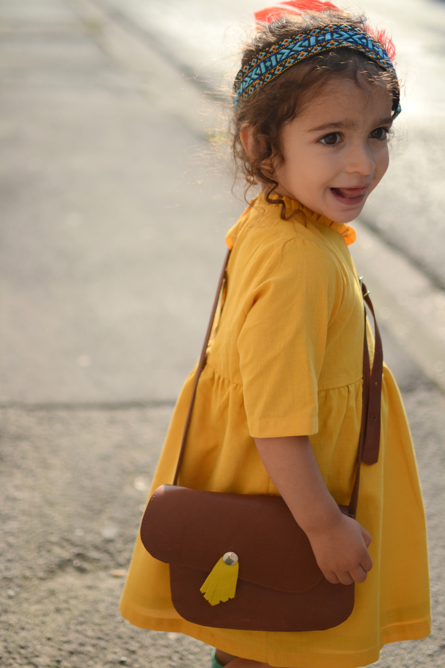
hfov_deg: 25.8
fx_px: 973
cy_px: 334
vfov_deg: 37.9
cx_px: 222
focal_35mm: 52
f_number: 1.8
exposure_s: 1/3200
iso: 200
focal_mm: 35
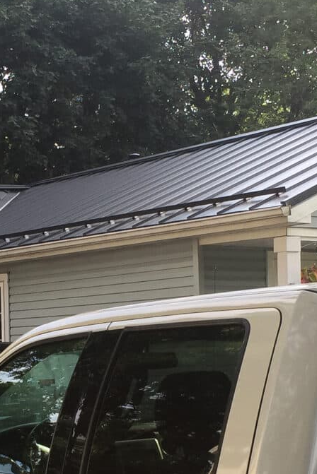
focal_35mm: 92
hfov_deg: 14.7
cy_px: 375
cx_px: 42
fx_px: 1214
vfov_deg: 21.9
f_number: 2.2
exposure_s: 1/282
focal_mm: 4.15
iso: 32
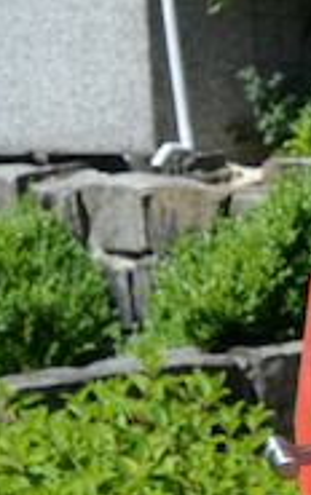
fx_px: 1380
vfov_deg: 19.8
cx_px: 802
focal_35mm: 102
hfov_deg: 10.6
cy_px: 480
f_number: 4.5
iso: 160
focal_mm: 11
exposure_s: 1/1250
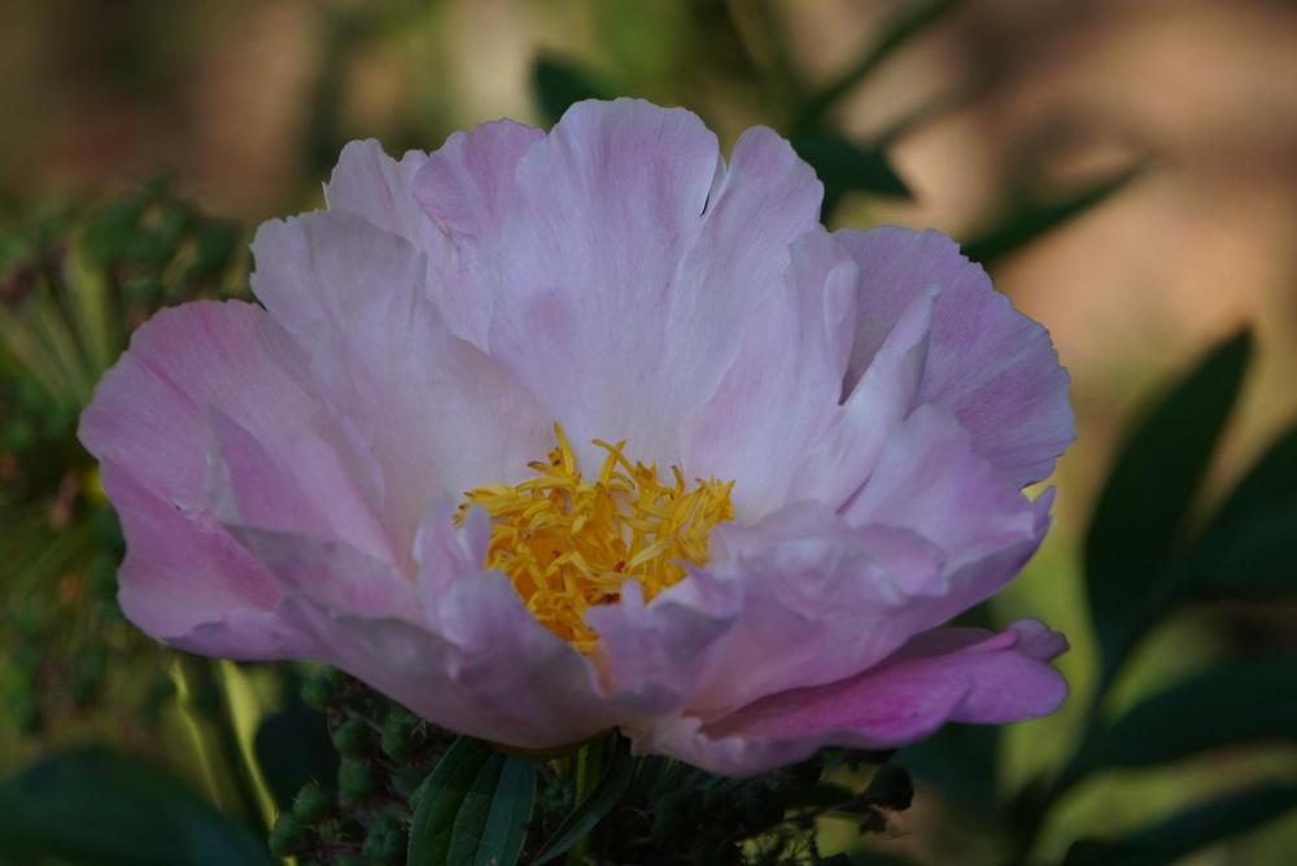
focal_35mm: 315
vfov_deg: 4.4
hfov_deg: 6.5
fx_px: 11355
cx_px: 648
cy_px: 433
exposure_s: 1/400
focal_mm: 210
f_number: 6.3
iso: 250
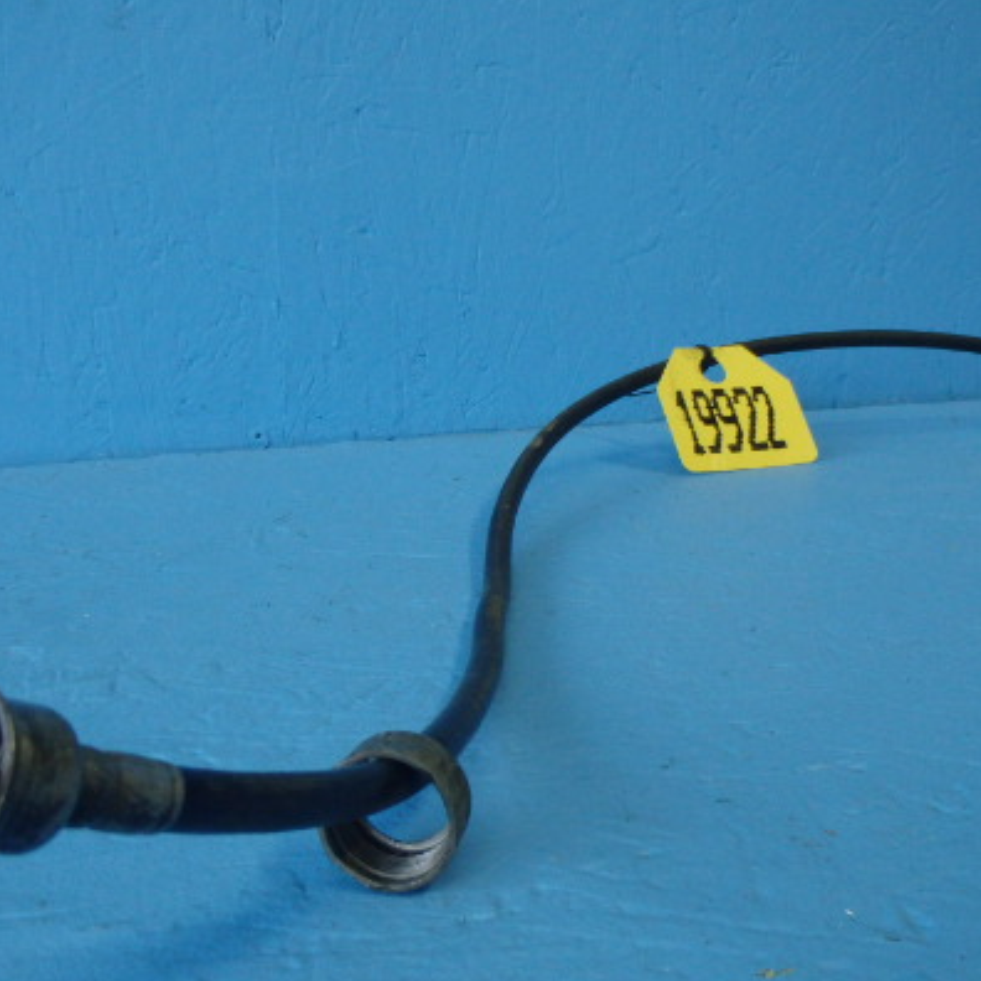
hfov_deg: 41.7
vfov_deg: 41.9
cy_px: 473
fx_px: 1282
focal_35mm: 40
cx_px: 411
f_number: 3.9
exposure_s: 1/30
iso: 400
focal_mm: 5
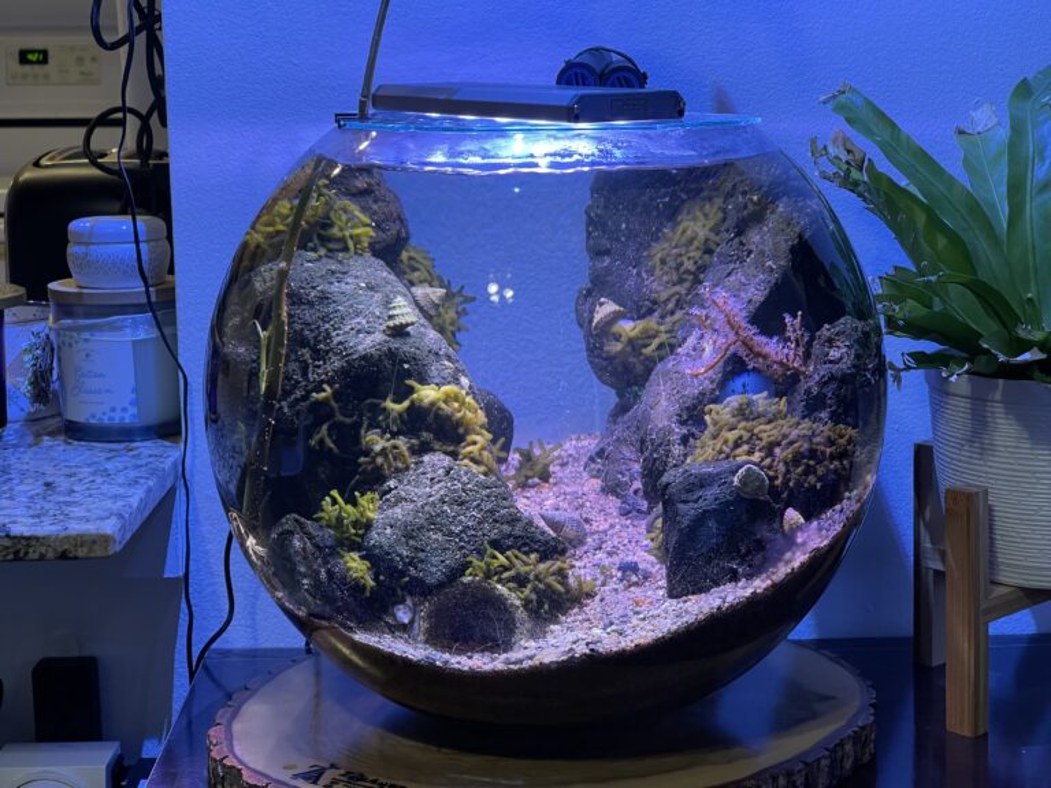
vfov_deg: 22.9
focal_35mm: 64
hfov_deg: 30.3
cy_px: 394
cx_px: 526
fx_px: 1943
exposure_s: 1/60
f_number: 2.2
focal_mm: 7.5
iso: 200
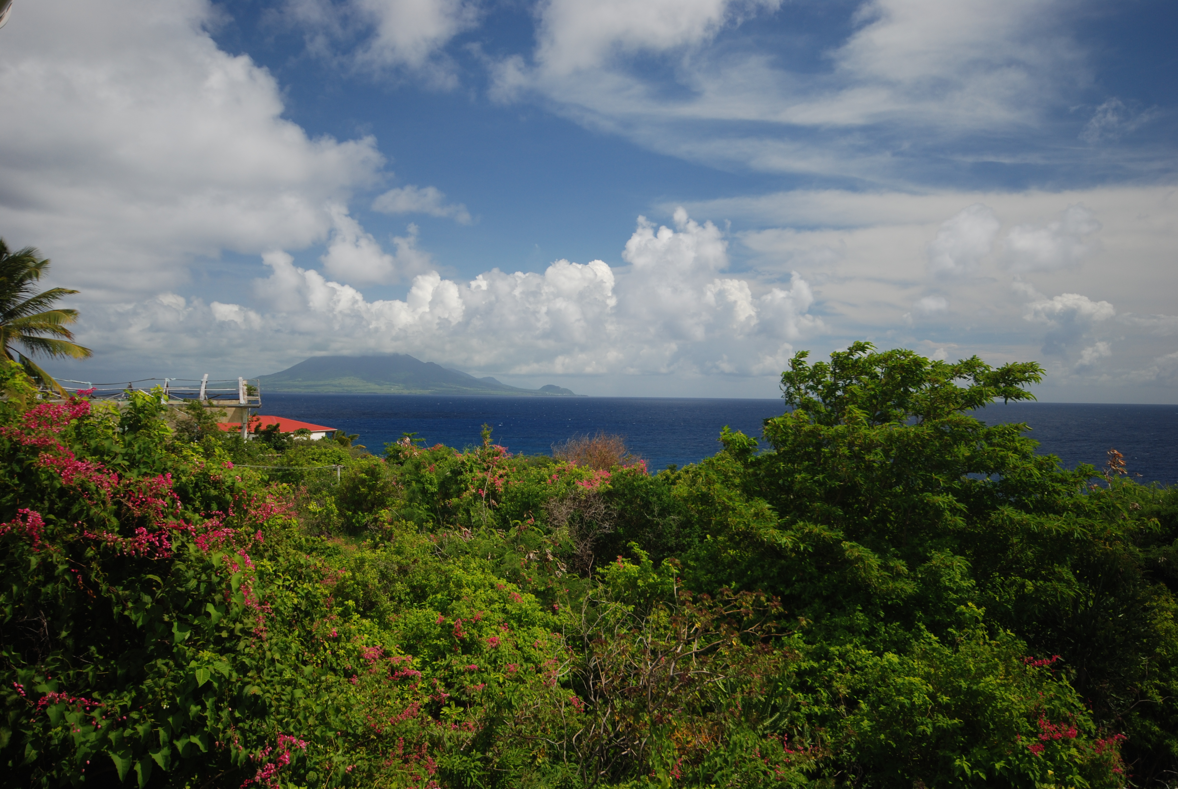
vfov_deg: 43.7
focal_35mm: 30
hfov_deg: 61.9
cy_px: 394
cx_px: 589
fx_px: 983
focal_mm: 20
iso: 100
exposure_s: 1/160
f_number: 6.3
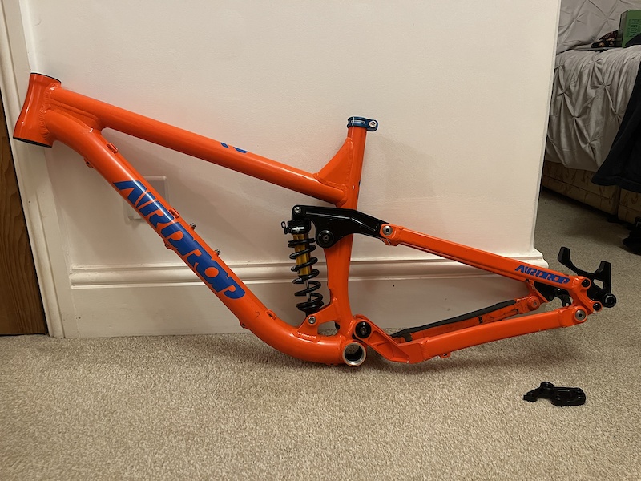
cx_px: 320
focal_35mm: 26
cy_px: 240
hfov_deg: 67.3
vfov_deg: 53.1
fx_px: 481
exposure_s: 1/33
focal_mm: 5.1
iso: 400
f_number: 1.6
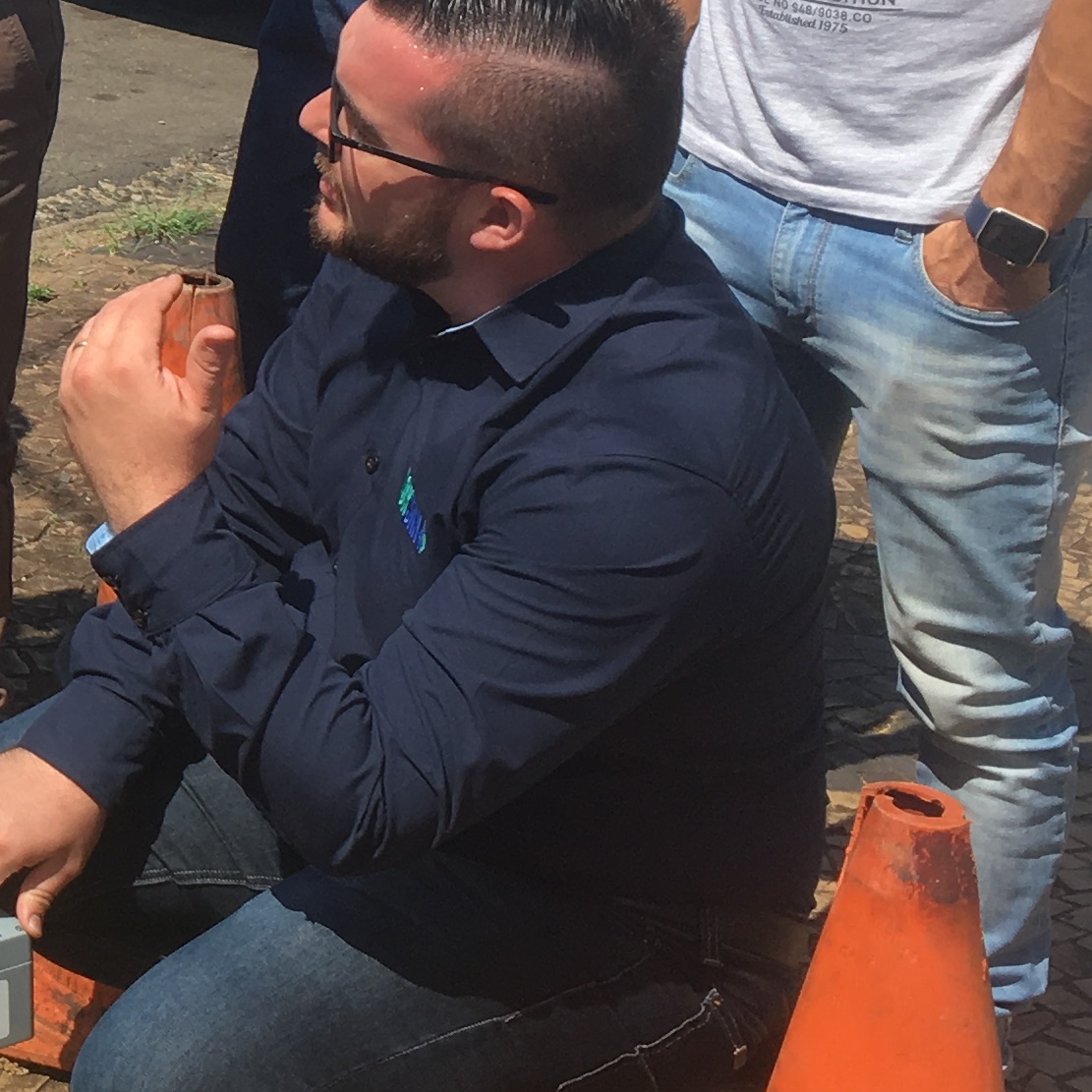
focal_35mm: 93
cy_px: 113
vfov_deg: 18.4
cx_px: -409
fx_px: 3319
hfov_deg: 17.3
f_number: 2.2
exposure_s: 1/1040
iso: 25
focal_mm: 4.15
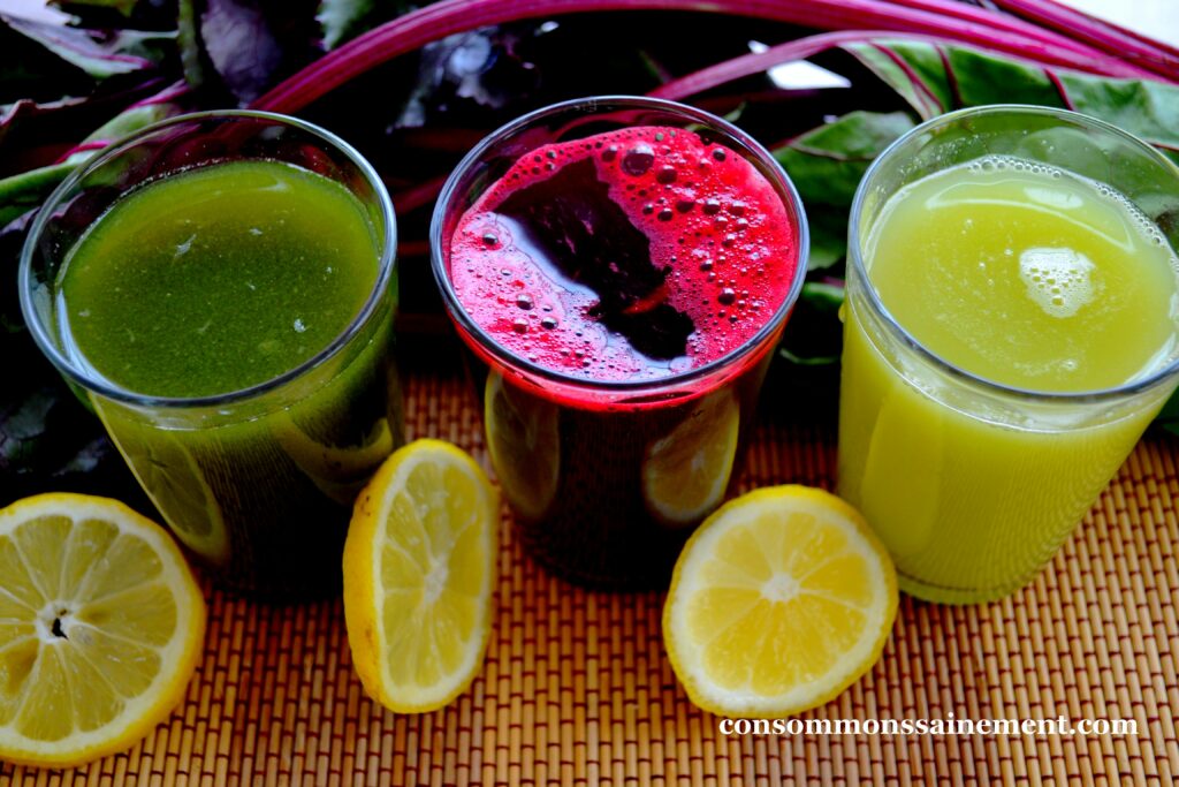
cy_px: 394
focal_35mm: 48
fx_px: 1572
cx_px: 590
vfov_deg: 28.1
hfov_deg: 41.1
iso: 450
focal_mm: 32
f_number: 4.8
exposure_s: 1/60
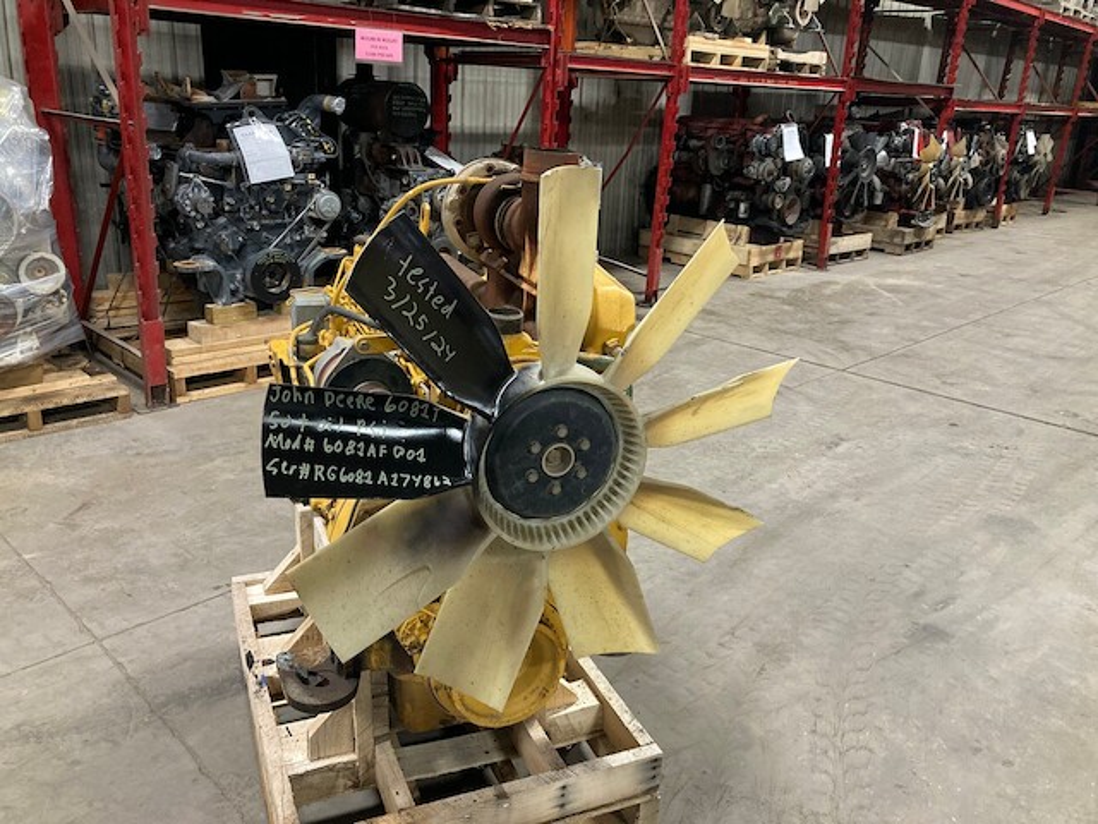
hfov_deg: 63.4
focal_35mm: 28
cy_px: 412
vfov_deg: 49.7
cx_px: 549
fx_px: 888
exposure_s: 1/40
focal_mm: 3.99
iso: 320
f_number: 1.8
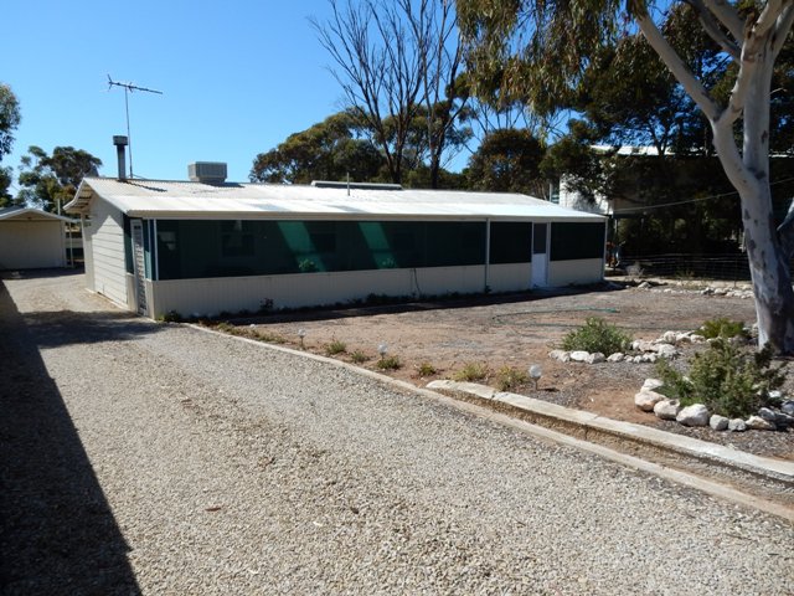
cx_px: 397
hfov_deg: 69.4
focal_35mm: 25
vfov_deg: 54.9
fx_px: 573
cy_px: 298
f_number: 3.7
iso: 125
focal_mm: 4.5
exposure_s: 1/1250
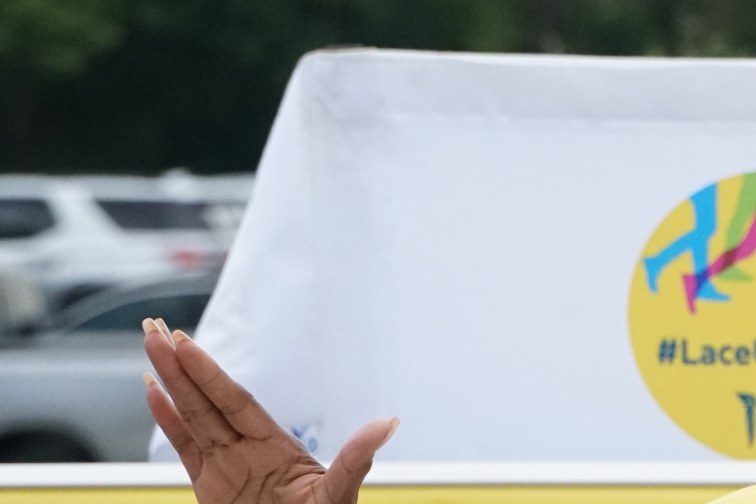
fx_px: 9789
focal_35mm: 466
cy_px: 564
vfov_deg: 2.9
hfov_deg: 4.4
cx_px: 993
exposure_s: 1/500
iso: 2500
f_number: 7.1
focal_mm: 105
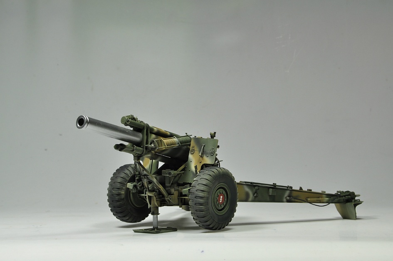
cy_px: 130
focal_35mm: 75
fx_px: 818
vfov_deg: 18.1
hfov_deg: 27.0
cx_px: 196
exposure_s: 1/5
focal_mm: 50
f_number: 22
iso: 320
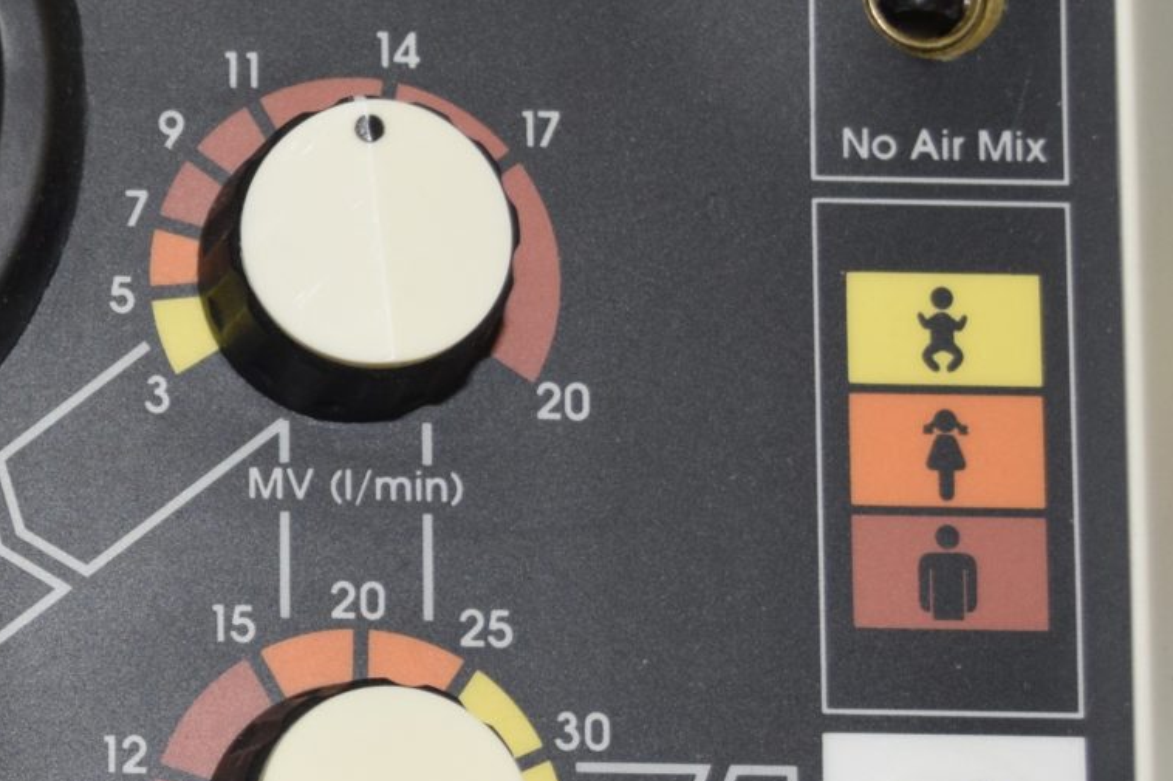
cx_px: -475
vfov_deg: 9.0
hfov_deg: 12.9
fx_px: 4951
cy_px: 491
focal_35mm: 152
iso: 640
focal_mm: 30
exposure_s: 1/125
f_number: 5.6
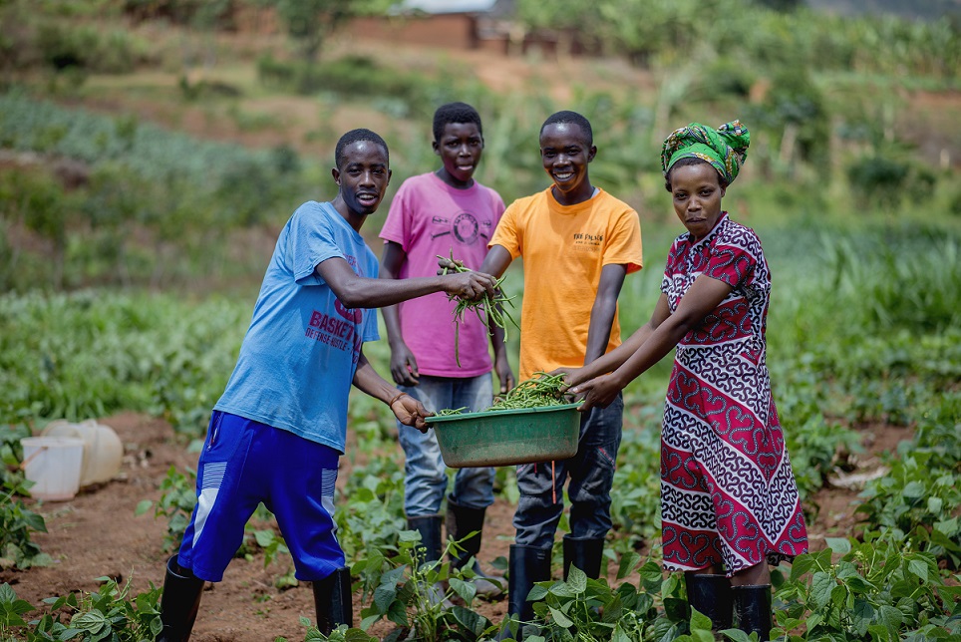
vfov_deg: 16.1
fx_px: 2270
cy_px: 321
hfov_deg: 23.9
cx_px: 480
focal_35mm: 85
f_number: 2
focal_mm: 85
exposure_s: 1/2000
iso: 100
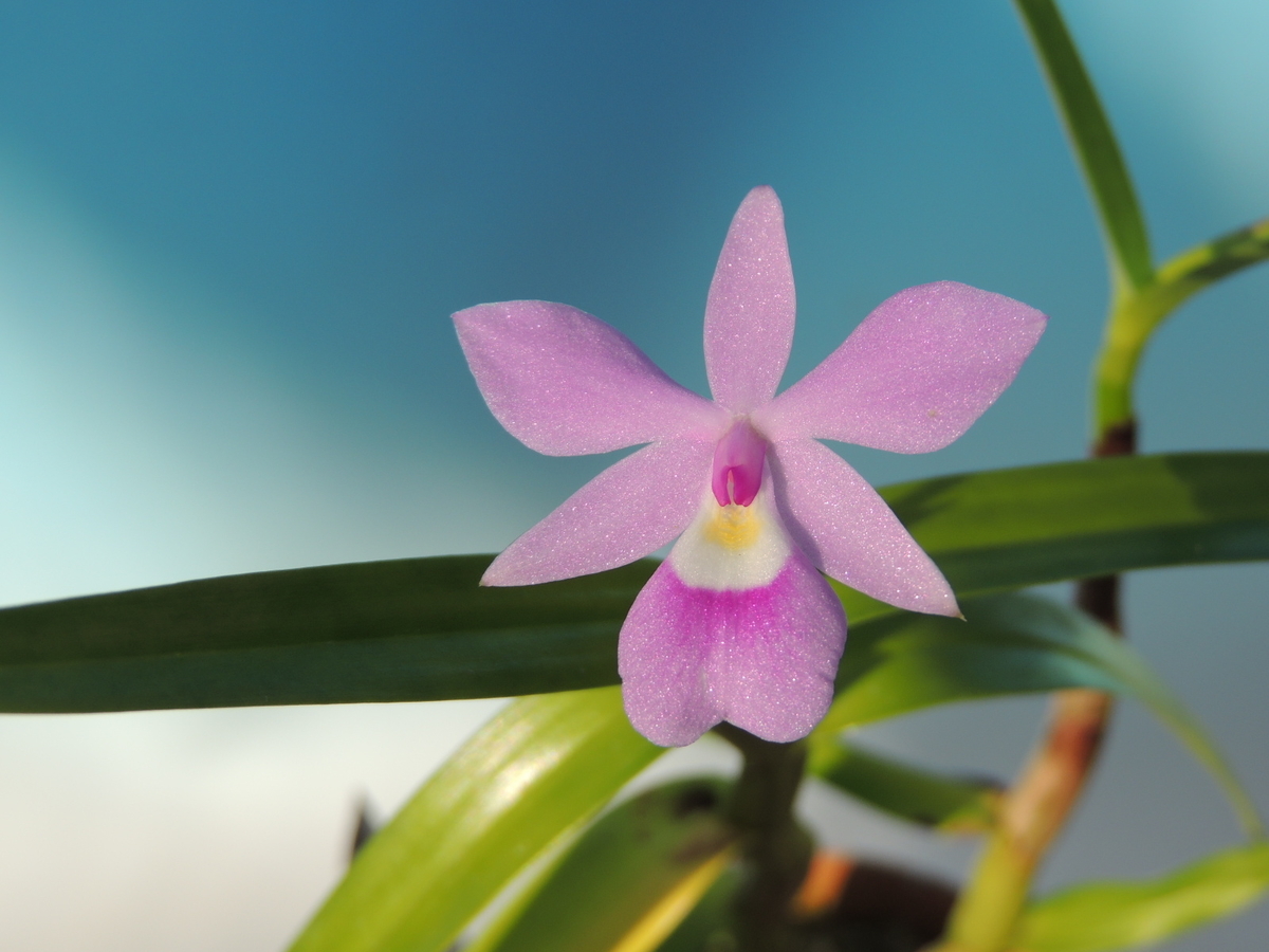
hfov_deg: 26.0
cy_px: 476
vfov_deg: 19.6
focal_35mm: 75
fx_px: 2749
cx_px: 634
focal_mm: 13.3
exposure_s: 1/320
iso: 100
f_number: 3.9
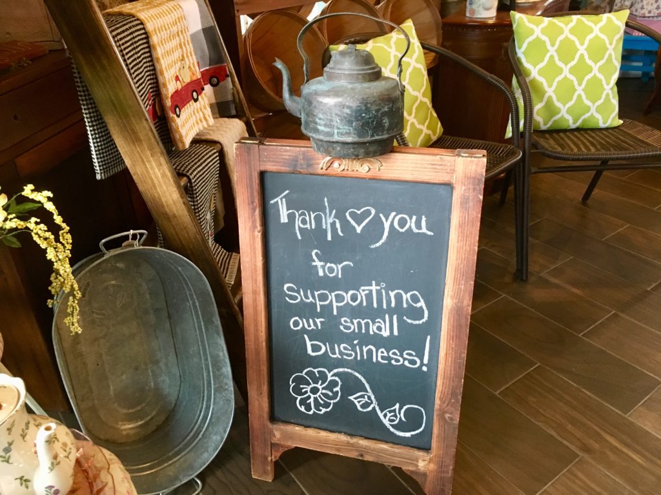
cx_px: 330
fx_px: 554
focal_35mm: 29
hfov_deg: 61.7
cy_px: 248
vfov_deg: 48.2
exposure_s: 1/30
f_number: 2.2
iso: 200
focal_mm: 4.15
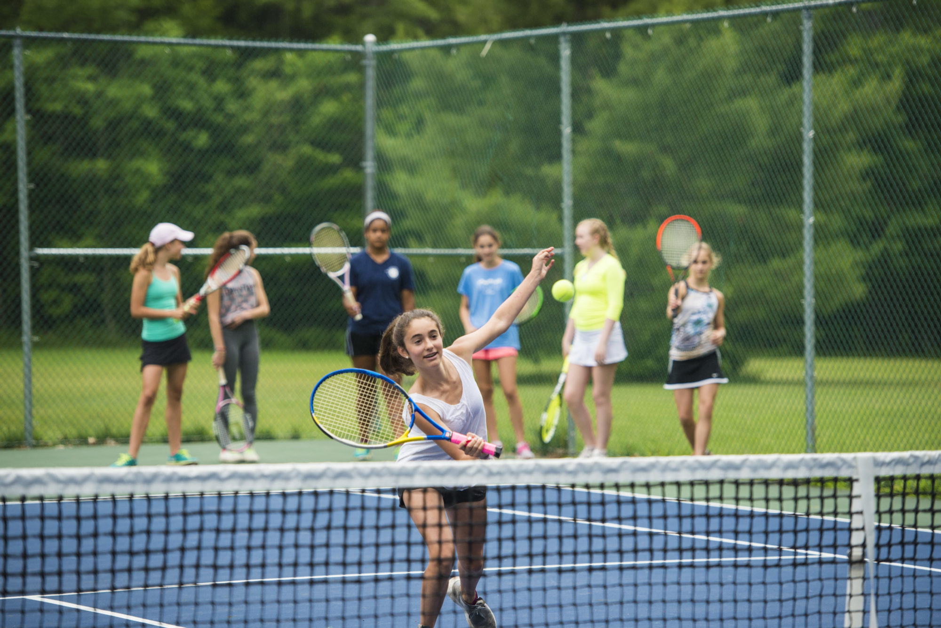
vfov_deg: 9.5
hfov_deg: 14.1
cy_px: 314
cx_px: 470
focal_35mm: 145
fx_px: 3791
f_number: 3.5
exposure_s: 1/800
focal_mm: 145
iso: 500
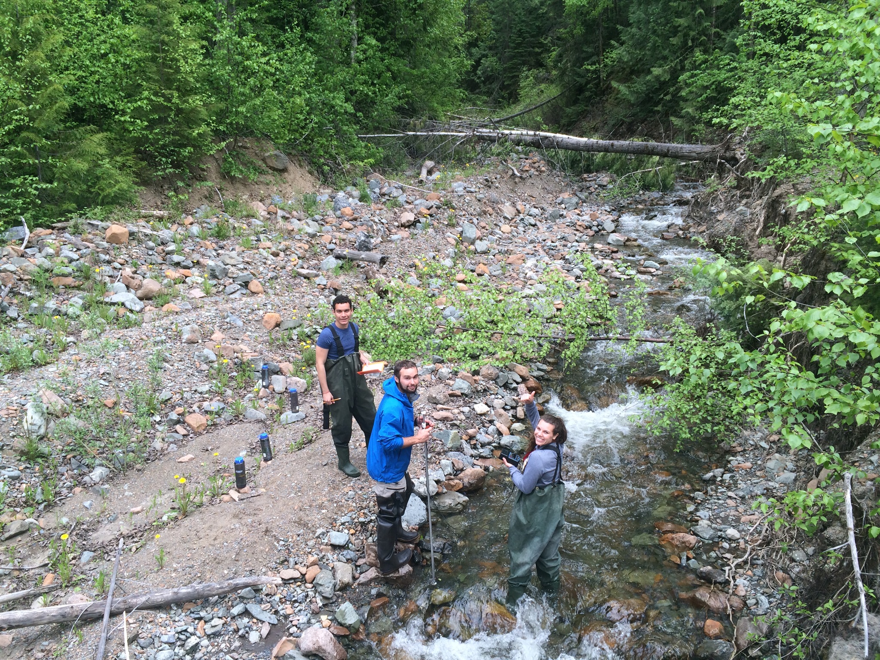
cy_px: 330
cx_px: 440
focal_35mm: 30
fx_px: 763
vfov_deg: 46.8
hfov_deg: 60.0
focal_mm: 4.12
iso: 32
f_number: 2.2
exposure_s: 1/253
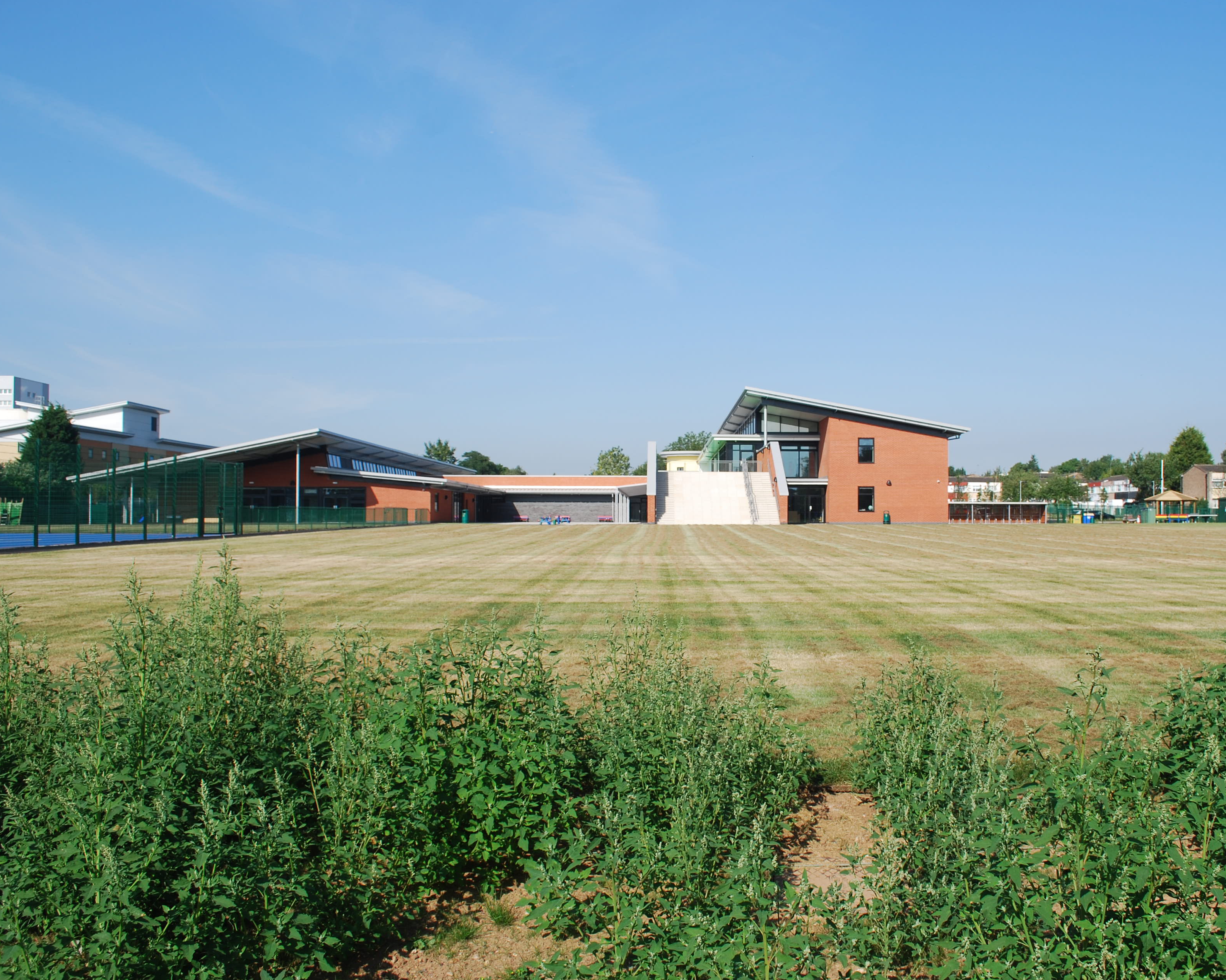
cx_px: 713
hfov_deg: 56.9
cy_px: 487
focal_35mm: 31
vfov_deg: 47.1
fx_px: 1125
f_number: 8
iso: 100
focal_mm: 18
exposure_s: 1/250
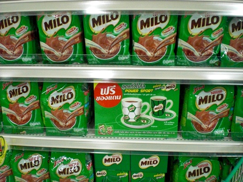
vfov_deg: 37.7
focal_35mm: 38
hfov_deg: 49.0
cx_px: 122
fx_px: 267
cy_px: 91
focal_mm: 6.3
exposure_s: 1/80
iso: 800
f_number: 3.1
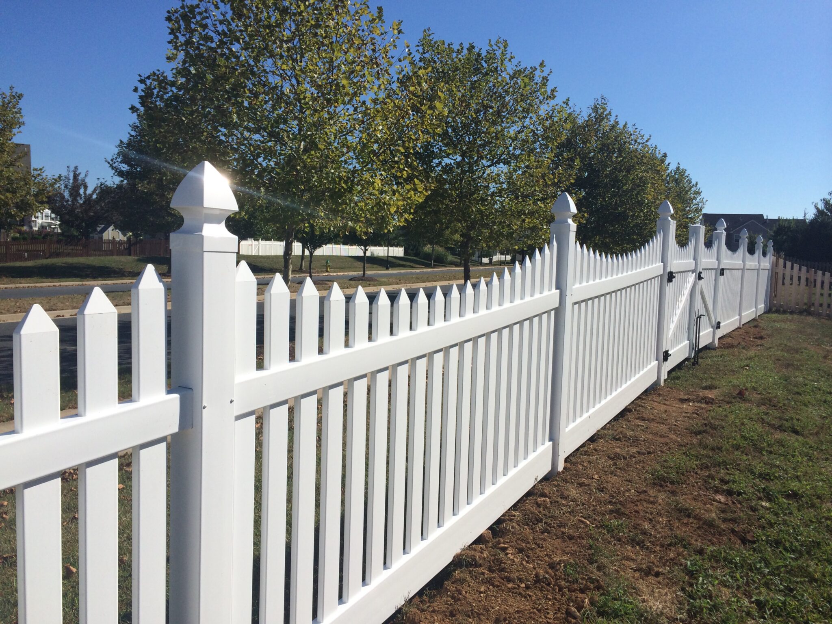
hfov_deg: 60.0
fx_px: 721
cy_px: 312
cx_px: 416
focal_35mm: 30
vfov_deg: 46.8
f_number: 2.2
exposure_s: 1/4115
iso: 40
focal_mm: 4.12
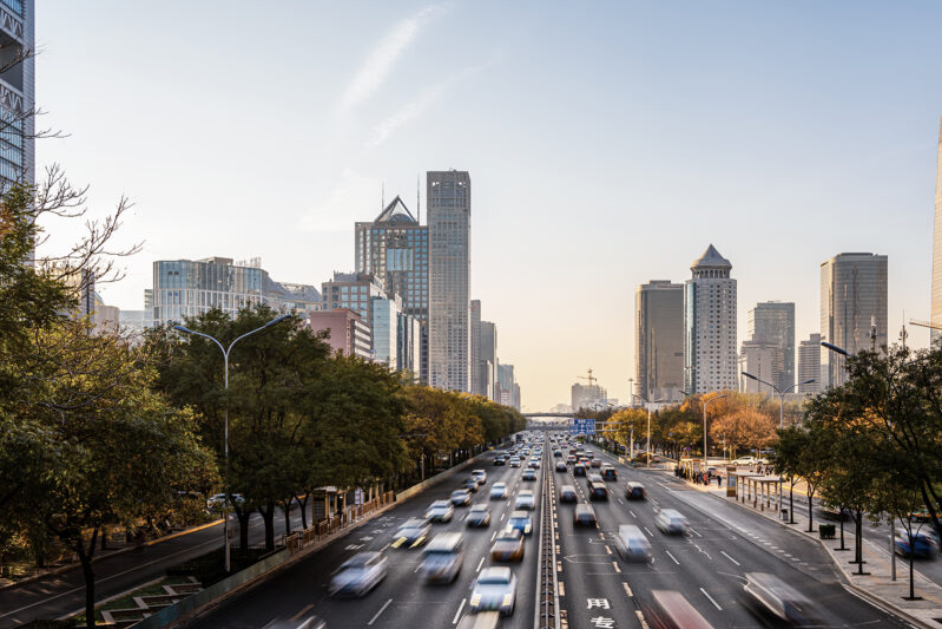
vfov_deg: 32.5
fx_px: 1073
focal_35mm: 41
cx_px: 548
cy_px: 391
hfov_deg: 47.2
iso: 100
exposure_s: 1/2
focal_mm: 32
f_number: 8
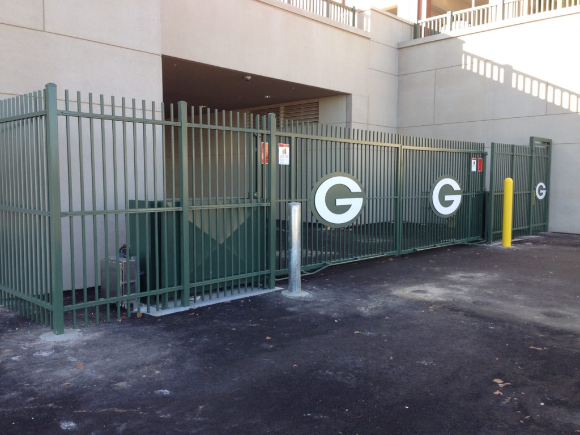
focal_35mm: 33
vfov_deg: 42.9
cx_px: 290
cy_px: 218
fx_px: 553
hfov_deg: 55.4
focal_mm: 4.12
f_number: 2.4
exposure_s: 1/196
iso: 50
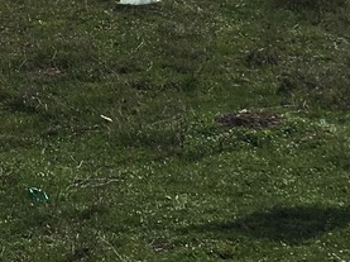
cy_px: -224
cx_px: 49
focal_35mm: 151
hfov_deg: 13.0
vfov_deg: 9.3
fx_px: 1525
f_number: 2.2
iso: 25
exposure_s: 1/2959
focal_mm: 4.15
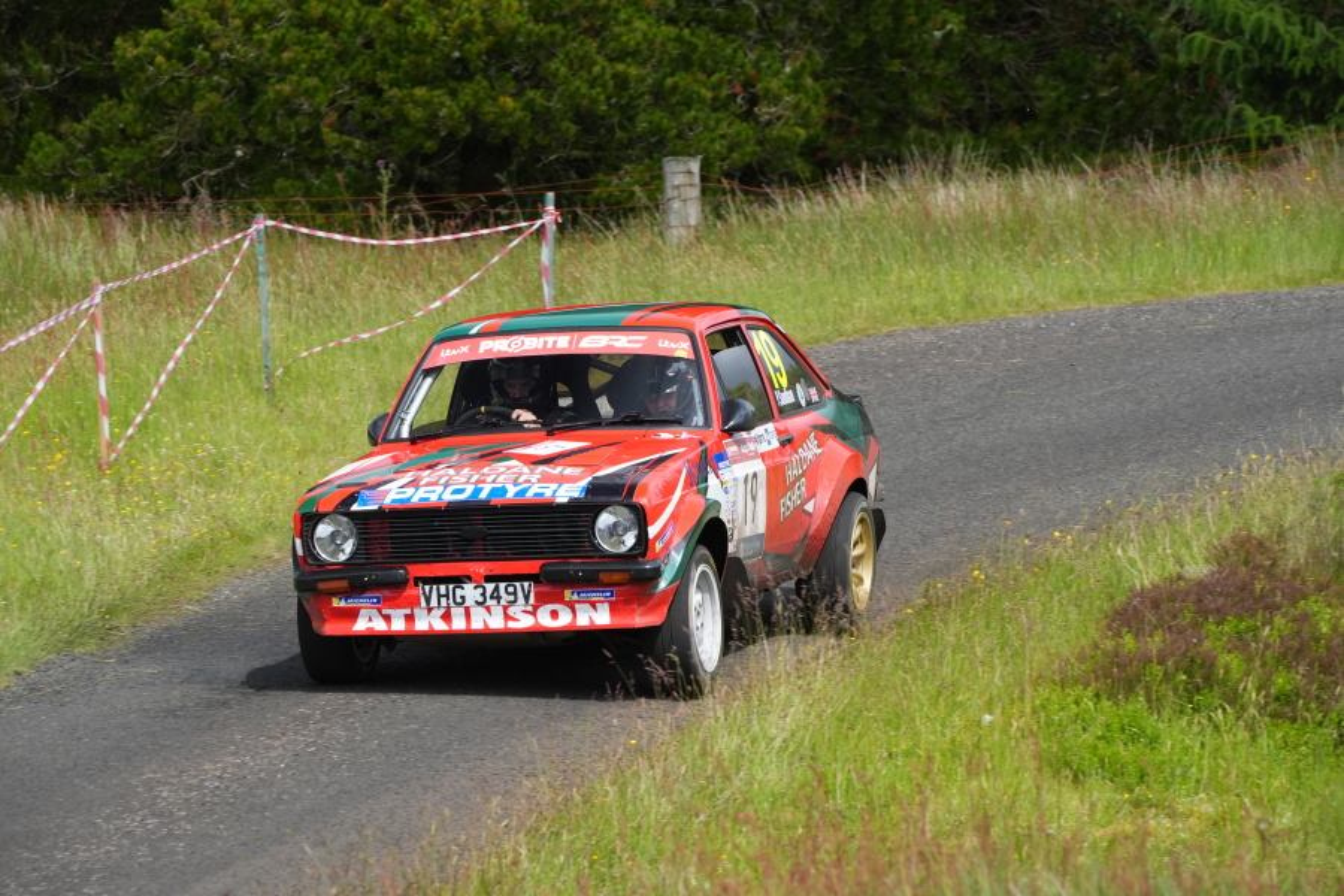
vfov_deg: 4.7
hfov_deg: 7.1
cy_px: 448
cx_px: 672
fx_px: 10863
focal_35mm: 291
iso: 1000
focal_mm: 291
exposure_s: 1/500
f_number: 13
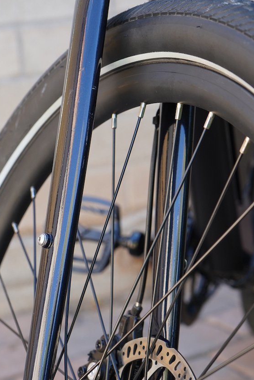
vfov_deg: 24.2
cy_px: 220
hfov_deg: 16.3
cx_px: 137
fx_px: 889
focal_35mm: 84
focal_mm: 55
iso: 400
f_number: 5
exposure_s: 1/160
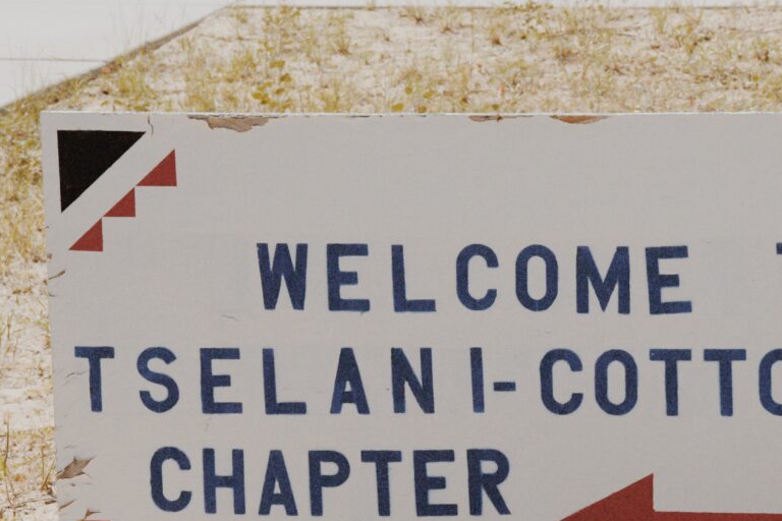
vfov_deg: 6.4
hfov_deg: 9.6
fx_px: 4670
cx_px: 553
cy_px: 413
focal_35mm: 215
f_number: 20
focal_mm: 86
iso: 12800
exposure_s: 1/8000
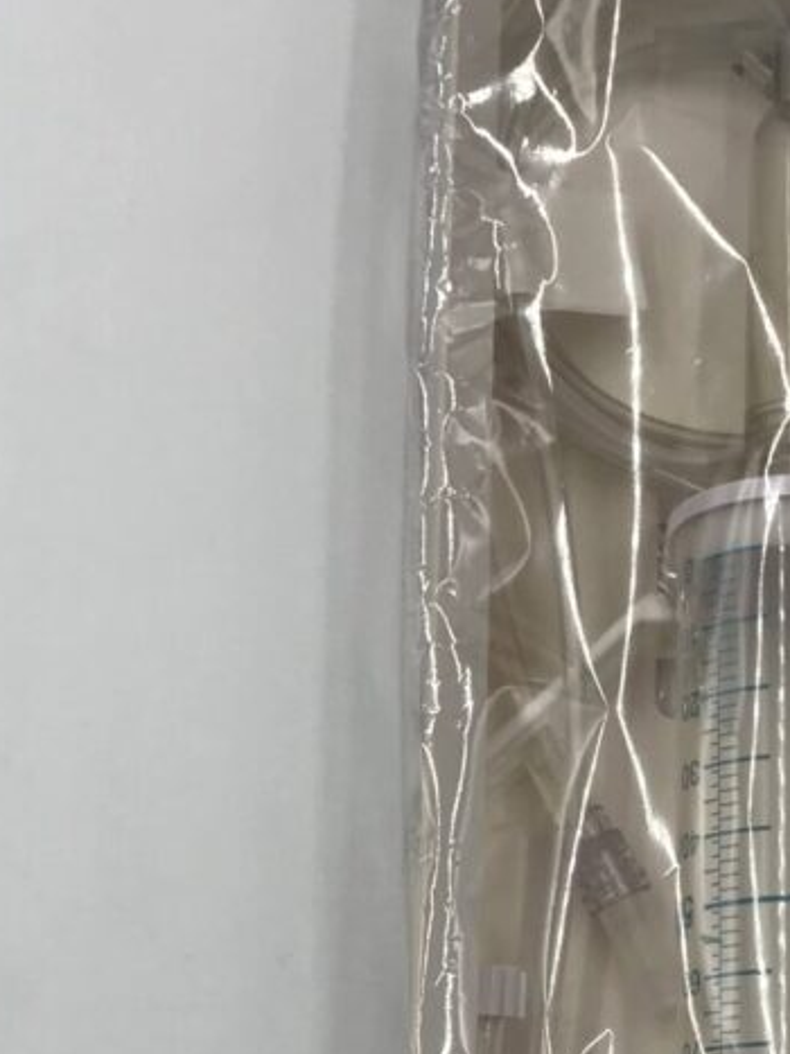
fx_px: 2435
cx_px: 700
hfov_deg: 18.2
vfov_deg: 23.5
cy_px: 1017
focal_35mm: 80
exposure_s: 1/224
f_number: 1.8
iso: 20
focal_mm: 3.99
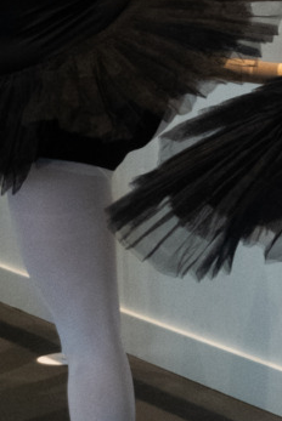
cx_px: 224
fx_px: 2462
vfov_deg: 9.7
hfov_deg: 6.5
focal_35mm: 210
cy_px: -53
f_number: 3.2
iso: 1600
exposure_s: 1/125
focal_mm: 25.4
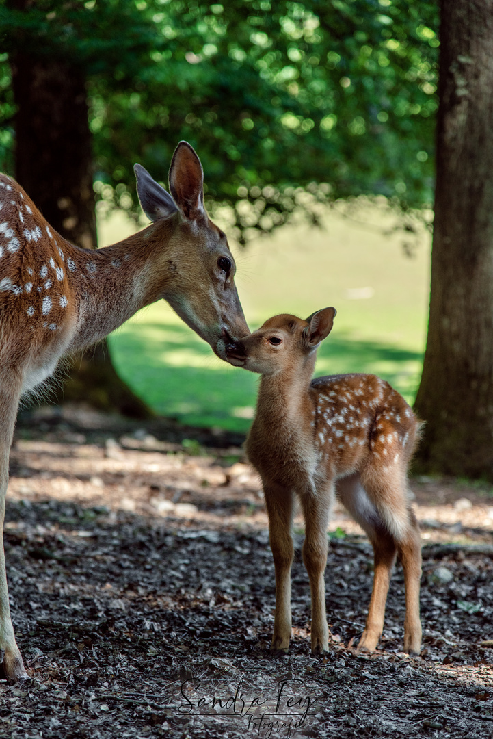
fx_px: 2462
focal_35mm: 120
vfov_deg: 17.1
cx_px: 246
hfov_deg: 11.4
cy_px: 370
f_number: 4.5
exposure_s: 1/500
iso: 400
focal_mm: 120
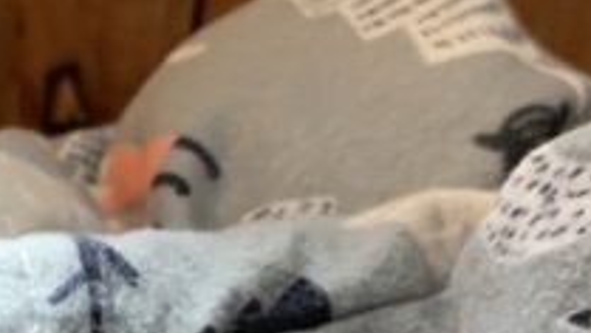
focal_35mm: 104
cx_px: -57
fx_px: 1631
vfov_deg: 11.0
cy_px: 581
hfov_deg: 19.7
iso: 125
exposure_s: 1/60
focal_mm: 4.25
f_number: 1.8
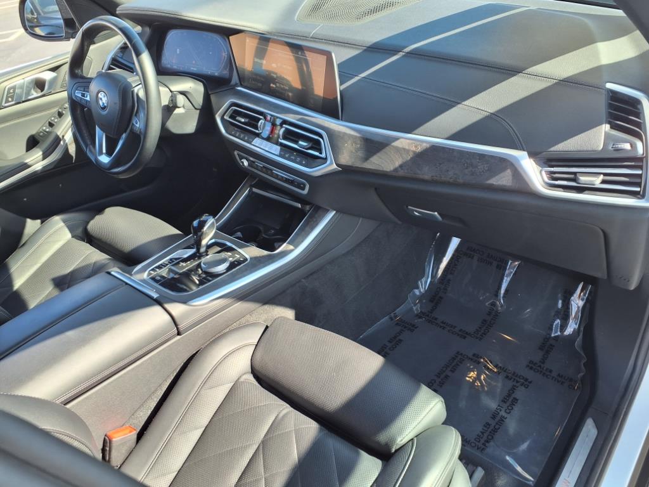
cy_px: 244
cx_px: 324
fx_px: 506
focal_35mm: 27
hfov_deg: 65.3
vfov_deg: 51.4
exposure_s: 1/179
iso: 40
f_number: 1.9
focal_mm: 3.58
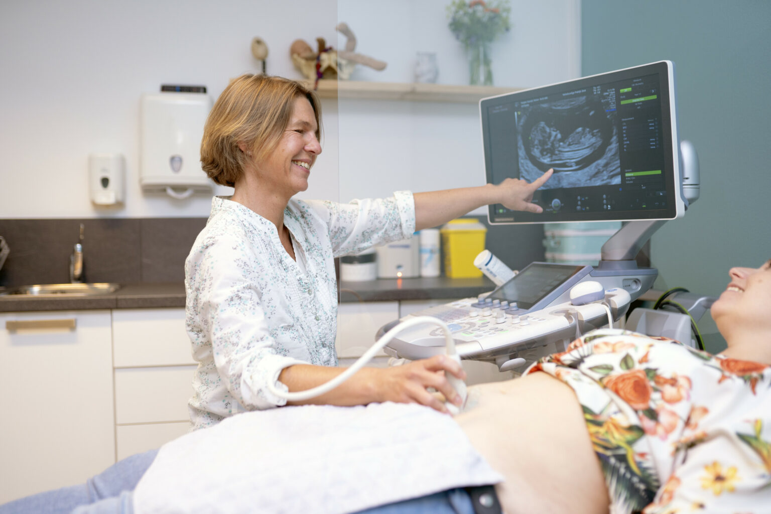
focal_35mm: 35
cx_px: 386
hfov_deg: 54.4
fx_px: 750
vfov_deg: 37.9
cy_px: 257
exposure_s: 1/160
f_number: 2
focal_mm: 35
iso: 320
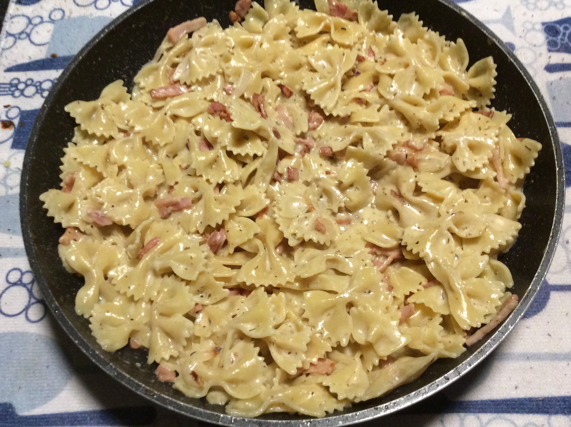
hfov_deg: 52.7
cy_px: 202
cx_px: 291
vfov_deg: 40.6
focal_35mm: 35
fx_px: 576
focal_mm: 3.3
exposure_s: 1/25
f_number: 2.4
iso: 200
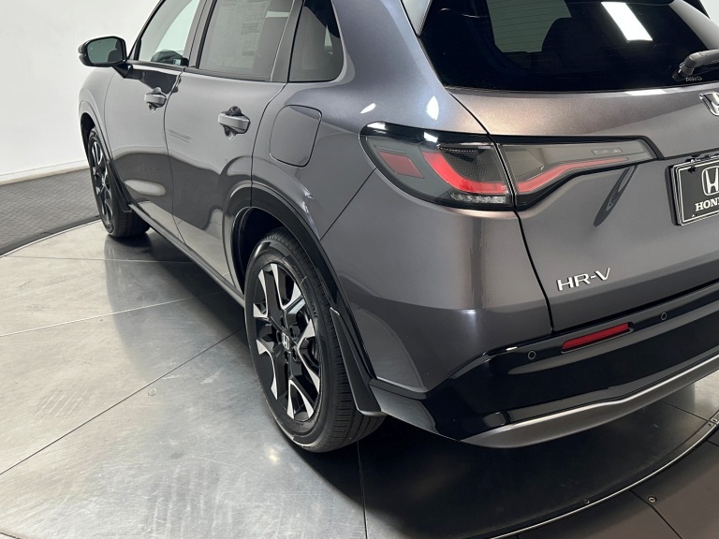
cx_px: 450
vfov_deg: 43.8
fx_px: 665
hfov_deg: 56.1
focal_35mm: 32
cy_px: 199
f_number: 1.78
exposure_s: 1/60
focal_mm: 6.86
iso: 400
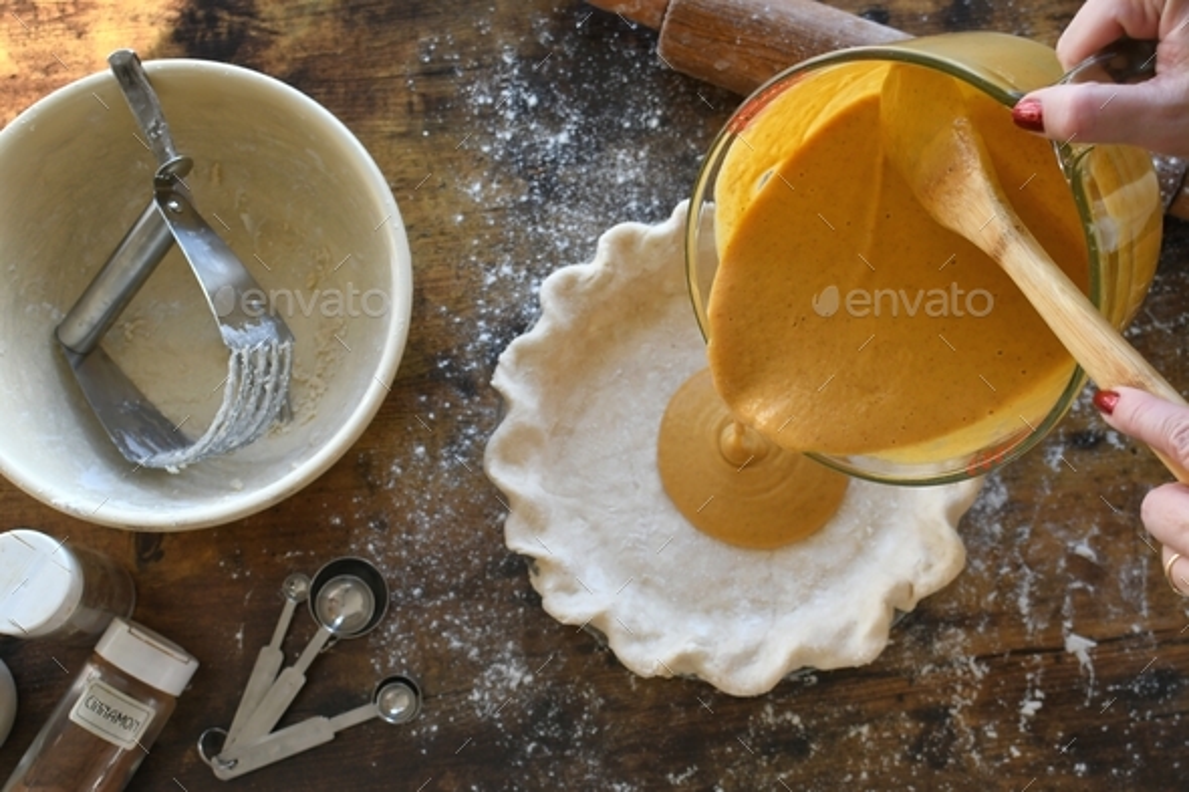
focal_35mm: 52
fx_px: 1733
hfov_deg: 37.9
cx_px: 594
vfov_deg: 25.7
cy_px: 396
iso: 200
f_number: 4.5
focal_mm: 35
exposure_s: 1/200
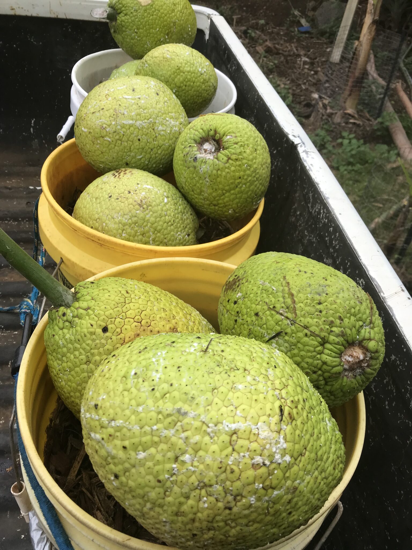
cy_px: 275
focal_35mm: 28
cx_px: 206
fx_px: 444
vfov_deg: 63.4
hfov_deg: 49.7
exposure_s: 1/570
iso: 20
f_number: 1.8
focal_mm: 3.99
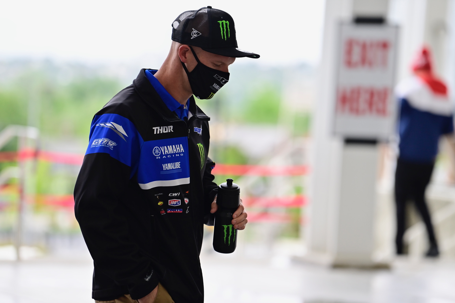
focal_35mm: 200
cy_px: 152
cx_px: 228
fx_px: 2528
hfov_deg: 10.3
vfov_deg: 6.9
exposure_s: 1/1600
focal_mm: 200
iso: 1250
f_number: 3.5
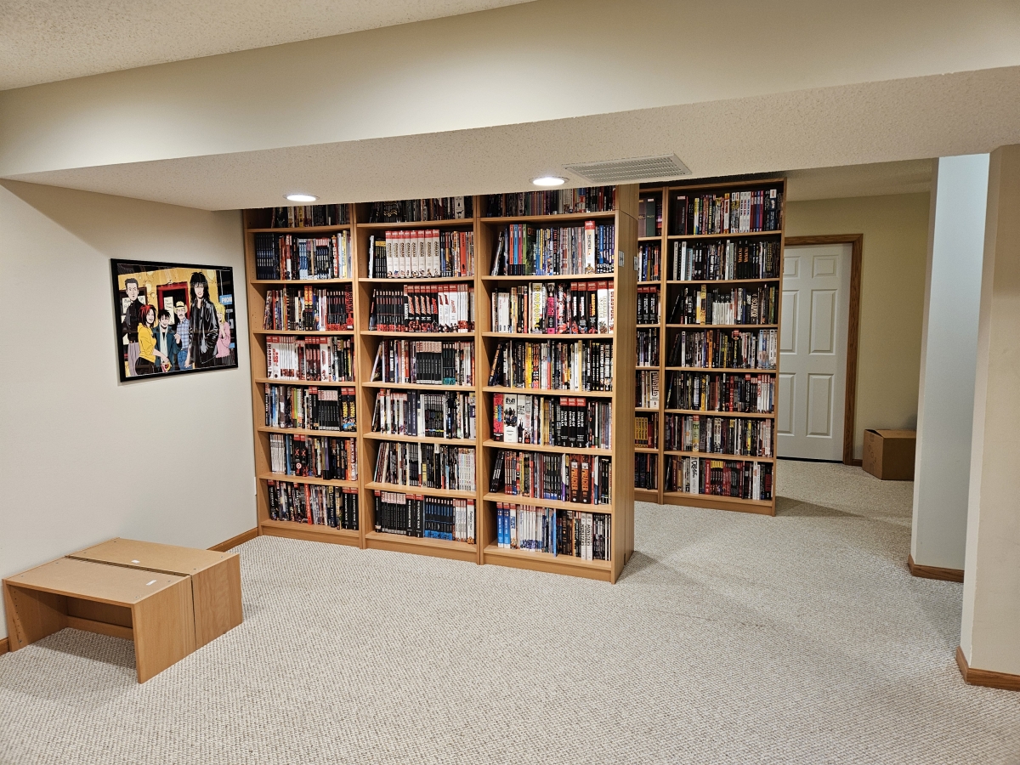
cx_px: 510
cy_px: 382
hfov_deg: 73.9
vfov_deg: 58.9
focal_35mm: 23
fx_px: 678
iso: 100
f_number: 1.8
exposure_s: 1/51
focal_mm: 5.4
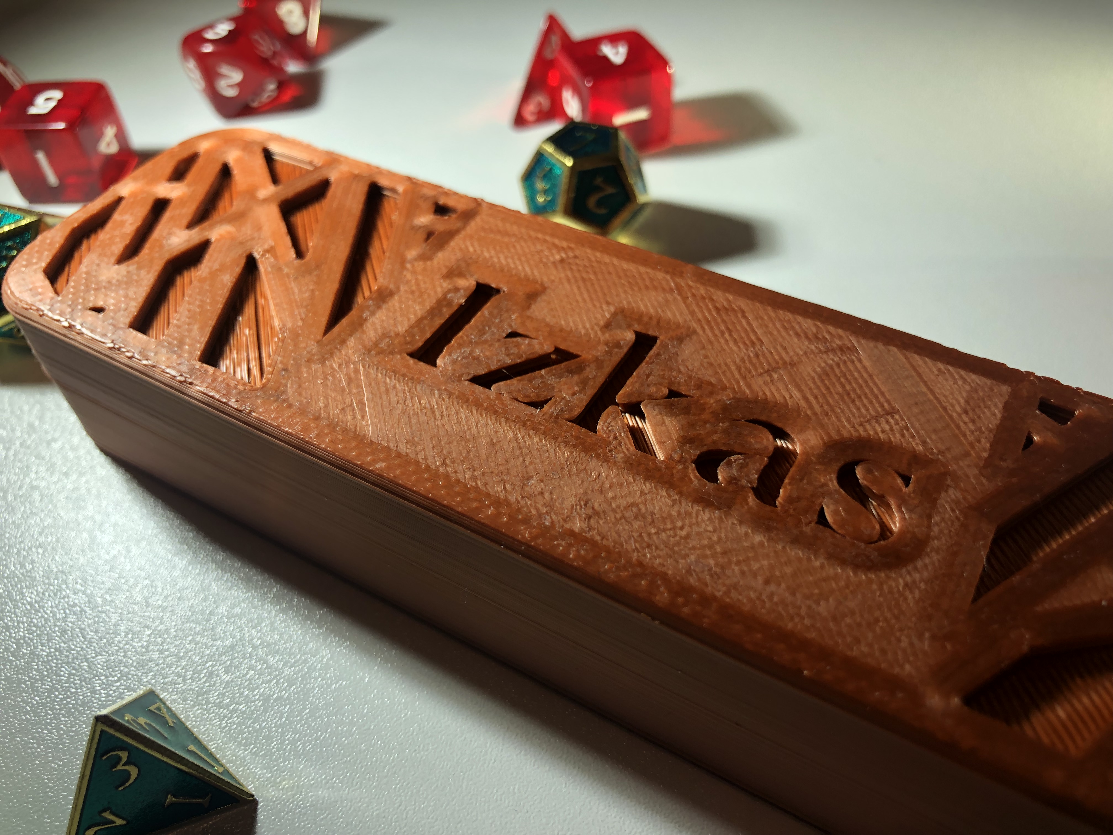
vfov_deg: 49.7
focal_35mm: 28
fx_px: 900
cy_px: 418
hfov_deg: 63.4
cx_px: 556
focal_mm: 3.99
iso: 20
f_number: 1.8
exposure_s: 1/366
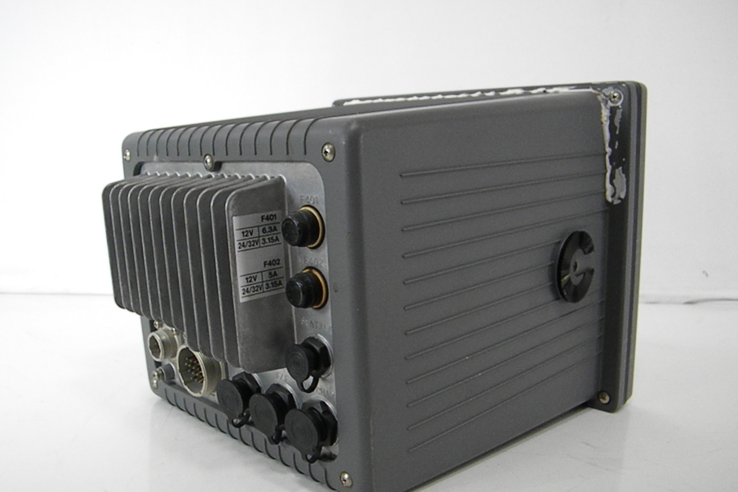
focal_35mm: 31
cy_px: 285
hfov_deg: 60.3
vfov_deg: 42.2
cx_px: 364
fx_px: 636
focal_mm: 5
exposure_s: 1/430
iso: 720
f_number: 3.5
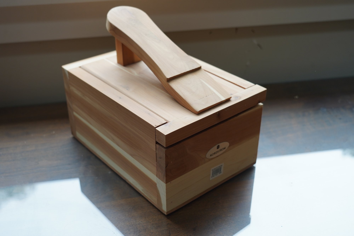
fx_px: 423
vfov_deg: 31.2
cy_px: 118
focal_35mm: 43
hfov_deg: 45.4
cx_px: 177
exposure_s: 1/60
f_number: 5.6
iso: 320
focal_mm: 43
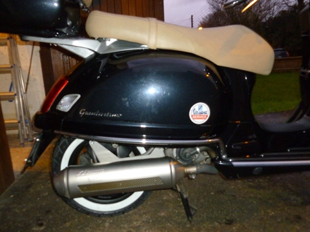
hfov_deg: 60.0
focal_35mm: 30
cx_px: 155
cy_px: 116
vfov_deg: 46.8
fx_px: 269
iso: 400
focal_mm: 5.4
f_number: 3.4
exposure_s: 1/5
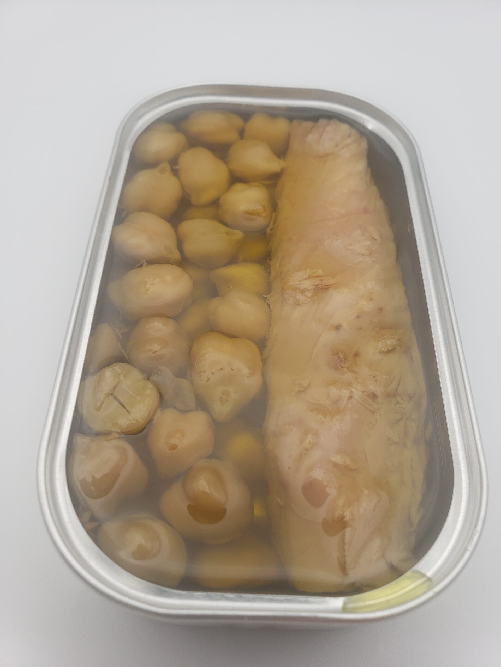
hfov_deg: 53.1
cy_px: 334
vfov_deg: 67.3
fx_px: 502
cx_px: 250
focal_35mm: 26
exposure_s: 1/160
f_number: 2.4
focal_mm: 4.3
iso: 50
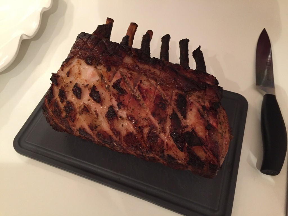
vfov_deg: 48.2
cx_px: 144
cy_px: 108
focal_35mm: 29
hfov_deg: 61.7
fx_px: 241
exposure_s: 1/25
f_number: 2.2
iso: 250
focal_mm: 4.15
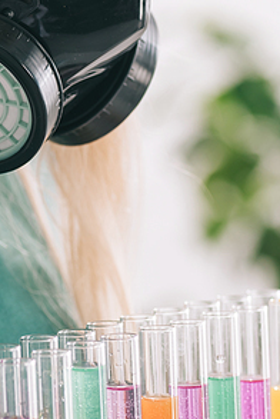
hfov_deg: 5.1
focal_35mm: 268
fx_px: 3119
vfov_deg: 7.7
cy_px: 353
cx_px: 71
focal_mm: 105
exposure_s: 1/200
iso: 100
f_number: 5.6
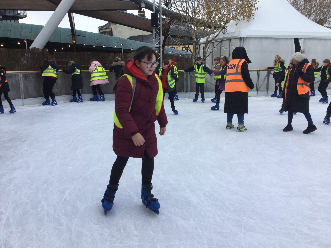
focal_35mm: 31
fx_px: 296
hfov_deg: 58.4
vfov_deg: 45.4
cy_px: 124
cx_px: 166
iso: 25
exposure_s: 1/235
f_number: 2.4
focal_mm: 3.3
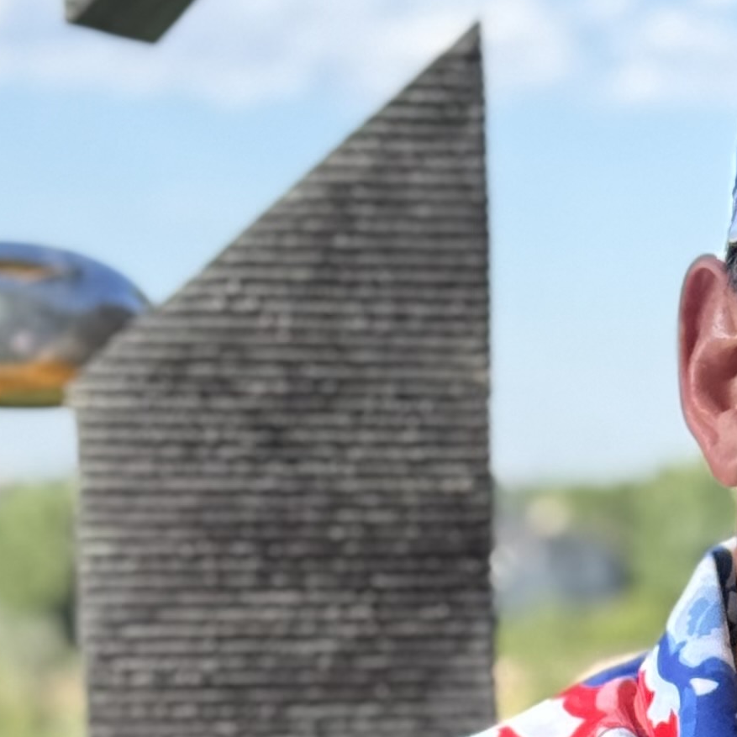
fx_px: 4697
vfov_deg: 8.7
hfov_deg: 8.8
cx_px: 1097
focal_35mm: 195
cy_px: 1176
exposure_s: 1/1484
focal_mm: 6.76
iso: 100
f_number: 1.78
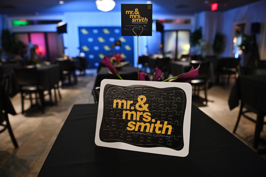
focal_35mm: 24
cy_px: 88
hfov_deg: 73.7
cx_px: 133
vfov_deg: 53.2
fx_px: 177
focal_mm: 24
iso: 2000
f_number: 2.8
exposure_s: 1/100
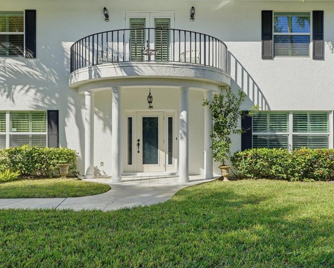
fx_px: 297
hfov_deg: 58.7
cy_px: 134
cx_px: 152
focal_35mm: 30
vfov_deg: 48.5
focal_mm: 26
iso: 400
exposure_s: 1/3200
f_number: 9
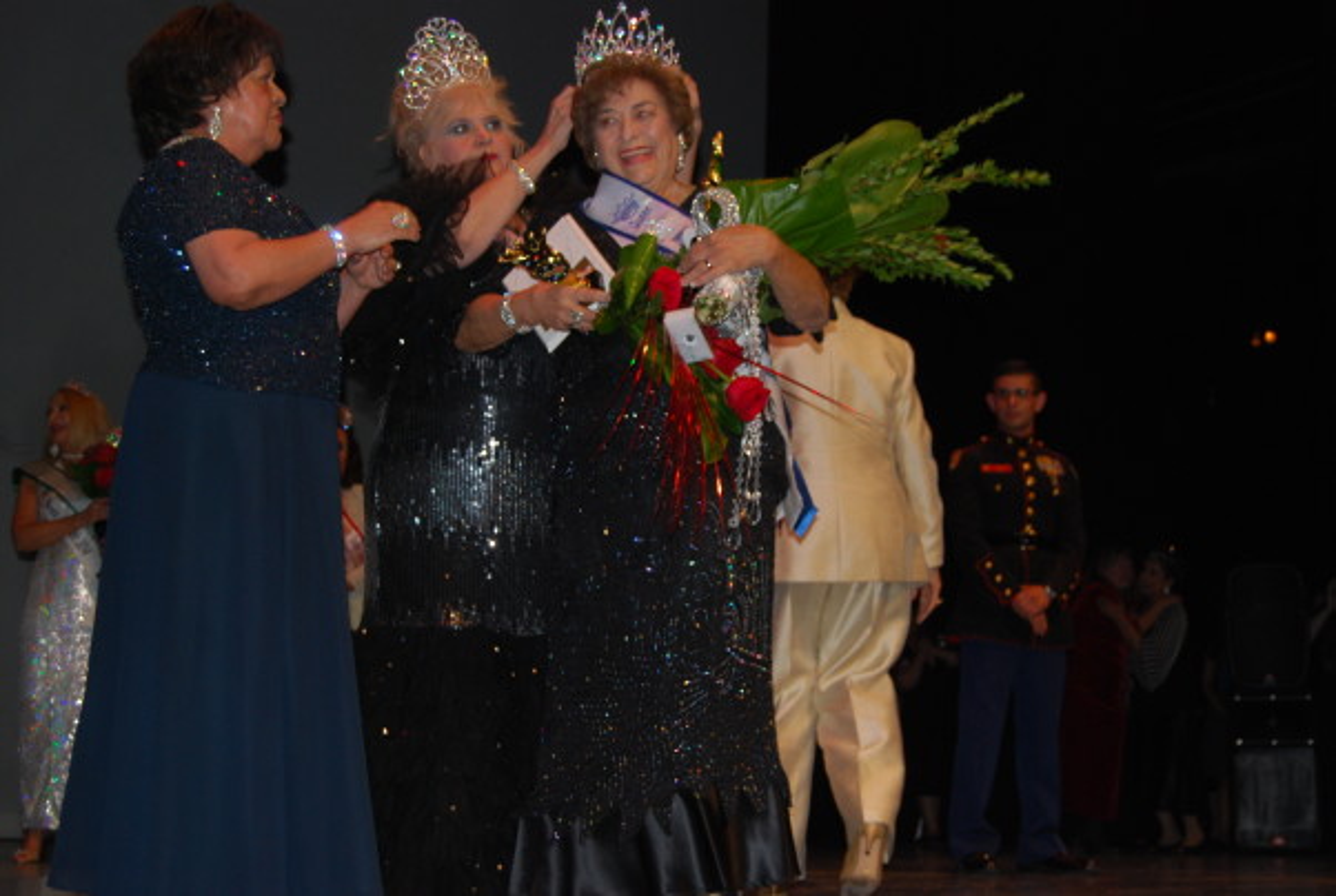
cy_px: 448
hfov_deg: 37.8
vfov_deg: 25.9
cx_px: 668
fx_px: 1952
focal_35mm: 52
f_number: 4.8
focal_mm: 35
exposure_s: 1/60
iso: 280
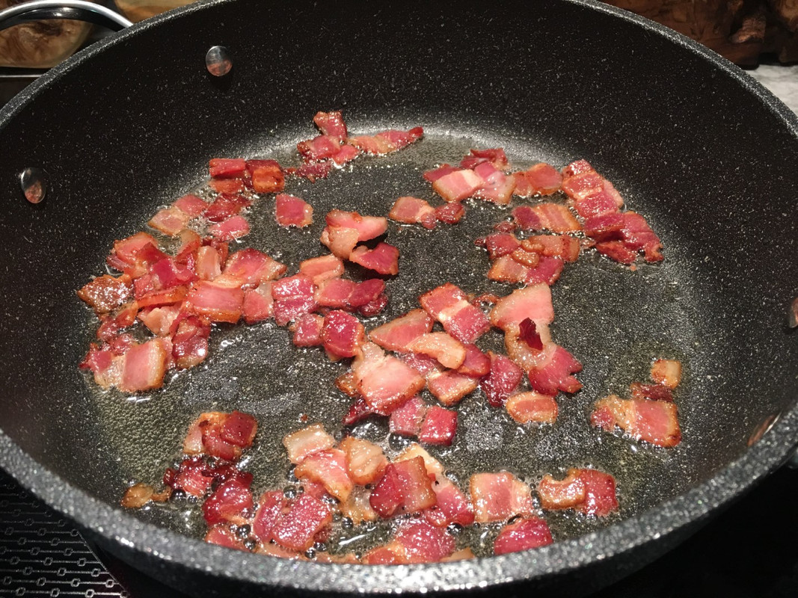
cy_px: 299
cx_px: 399
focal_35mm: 29
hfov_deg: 61.7
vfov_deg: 48.2
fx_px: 668
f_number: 2.2
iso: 40
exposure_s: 1/15
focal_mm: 4.15
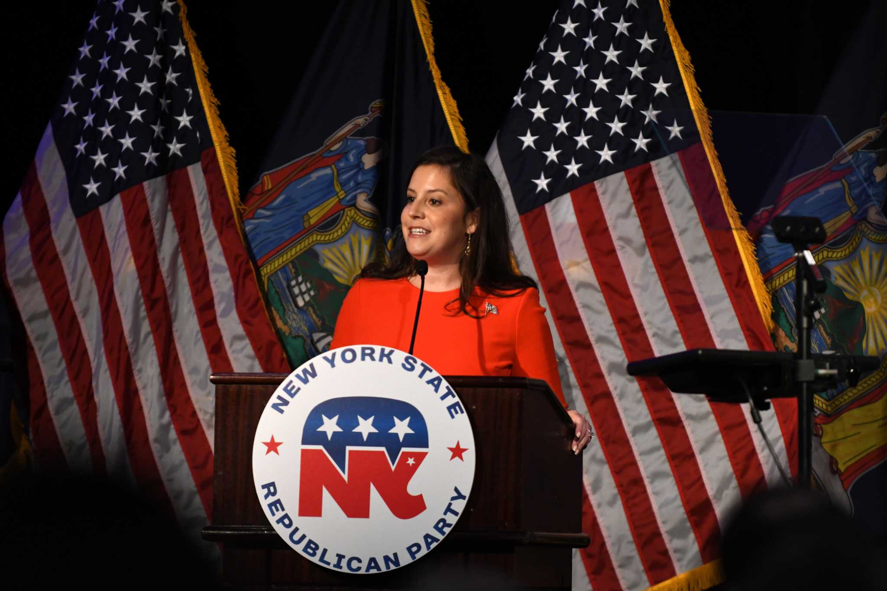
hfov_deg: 6.9
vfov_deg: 4.6
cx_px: 444
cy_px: 296
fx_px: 7391
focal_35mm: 300
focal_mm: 200
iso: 2500
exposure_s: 1/500
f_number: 2.8
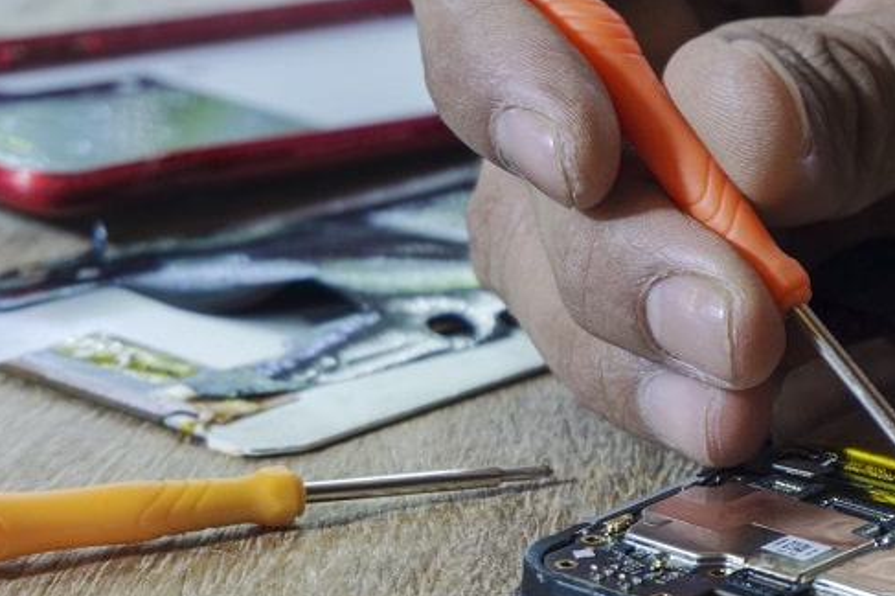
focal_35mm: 154
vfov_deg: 8.9
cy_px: 548
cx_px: 880
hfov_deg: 13.2
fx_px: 3826
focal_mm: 50
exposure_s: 1/6
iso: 200
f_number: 5.6
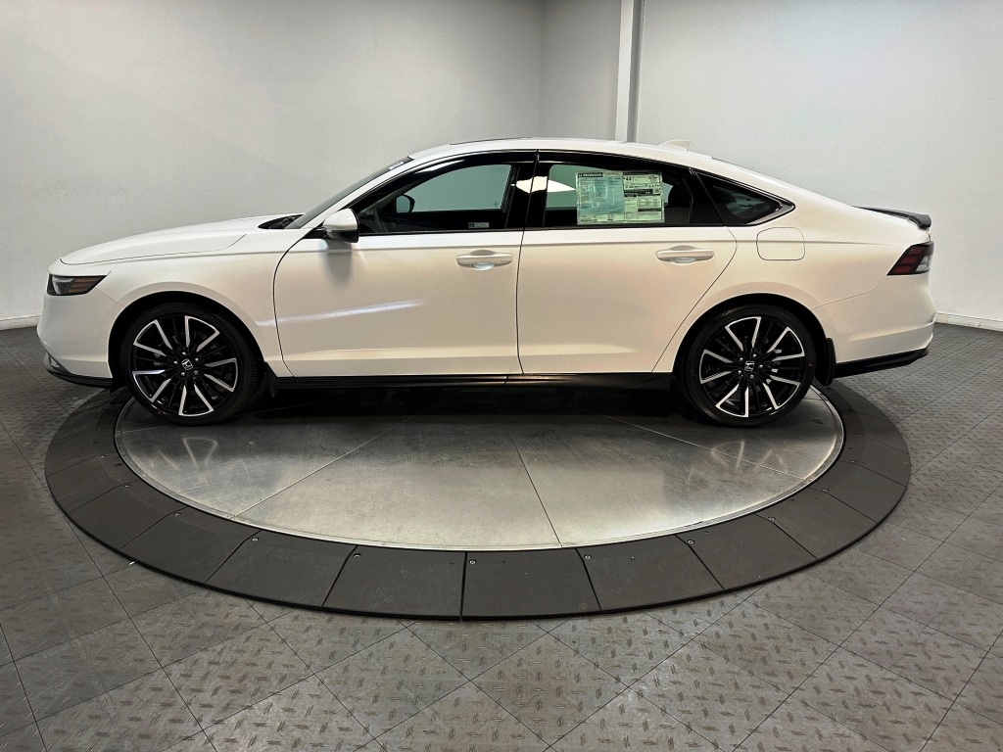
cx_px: 502
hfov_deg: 71.6
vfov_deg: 56.8
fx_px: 695
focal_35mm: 24
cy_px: 376
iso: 200
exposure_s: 1/60
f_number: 1.78
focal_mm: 6.86
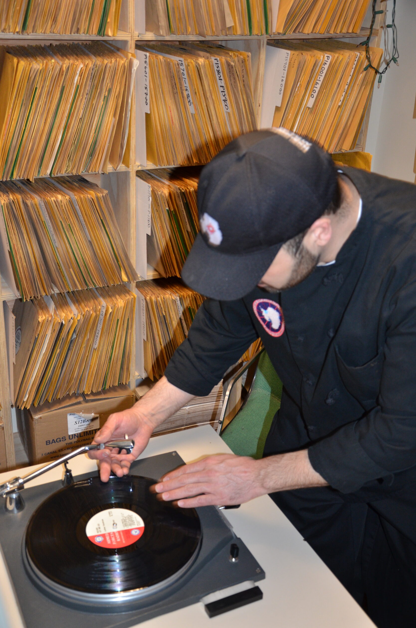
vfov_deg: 43.7
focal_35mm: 45
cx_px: 208
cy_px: 314
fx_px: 783
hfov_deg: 29.7
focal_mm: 30
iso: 800
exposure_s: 1/60
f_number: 4.2
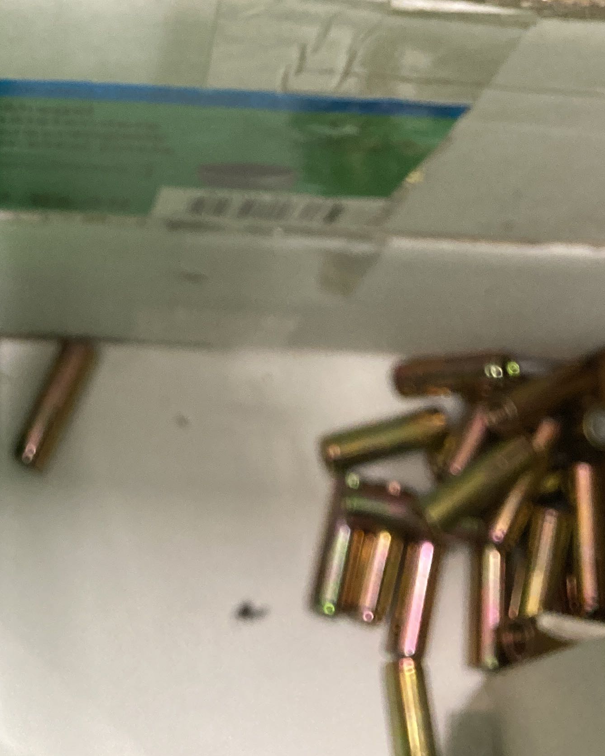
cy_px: -66
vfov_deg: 26.5
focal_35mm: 66
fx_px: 1477
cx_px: 76
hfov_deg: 22.6
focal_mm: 3.99
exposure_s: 1/60
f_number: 1.8
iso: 200
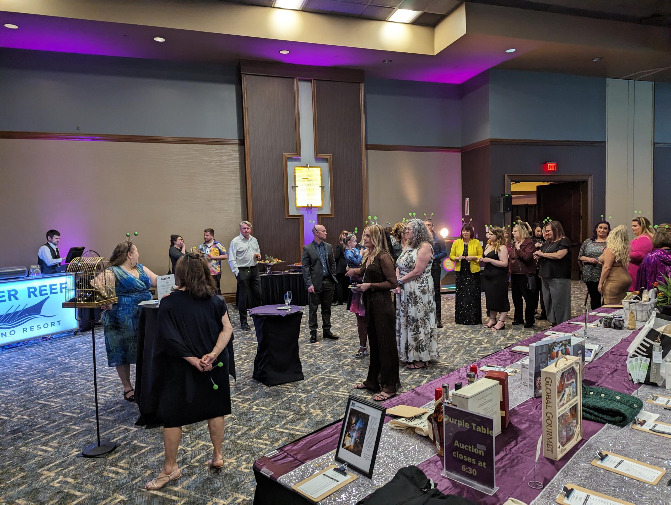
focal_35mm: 24
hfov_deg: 71.5
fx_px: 466
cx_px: 336
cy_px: 252
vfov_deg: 56.9
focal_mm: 6.81
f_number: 1.85
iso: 1086
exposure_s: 1/120
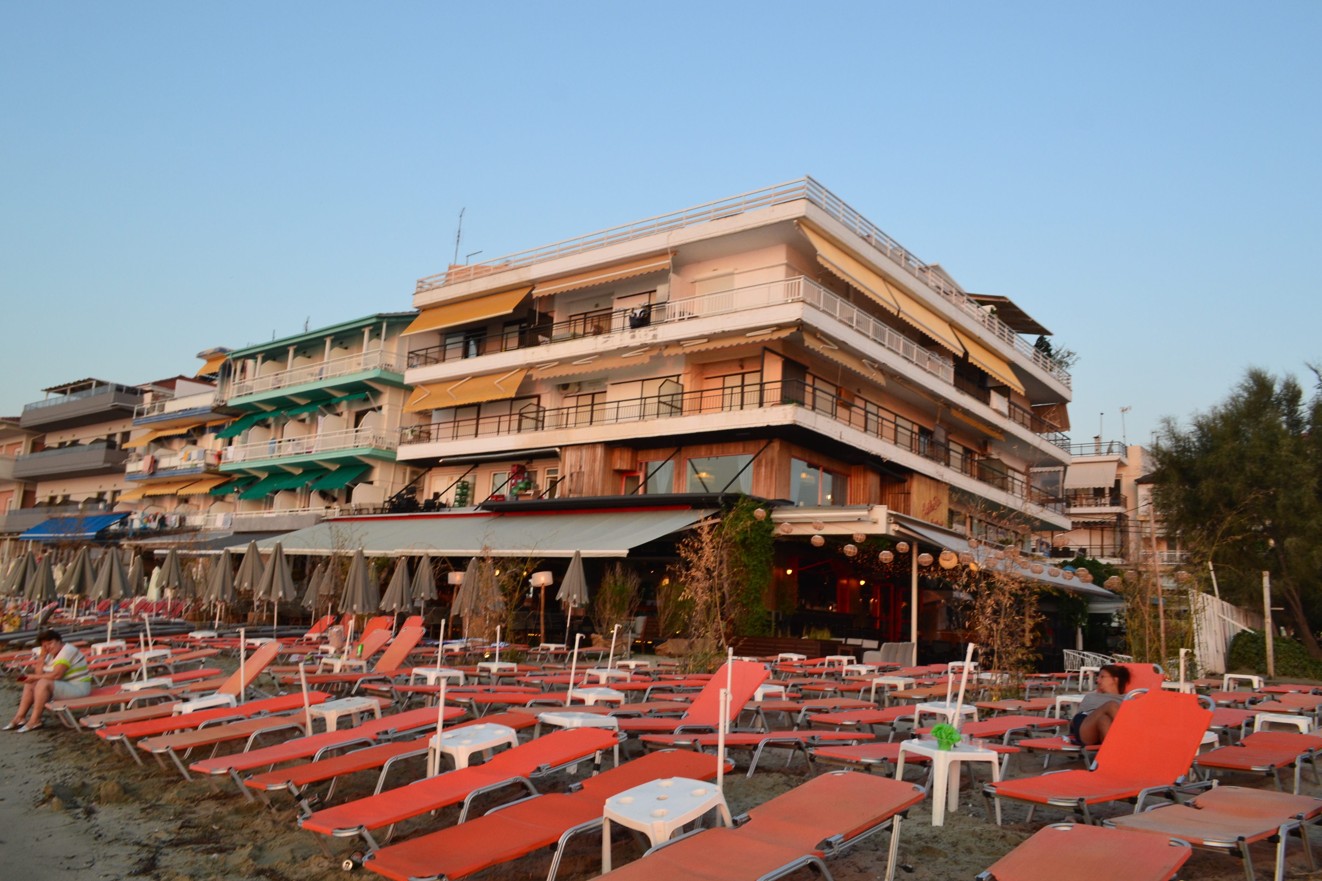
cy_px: 440
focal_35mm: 27
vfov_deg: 47.9
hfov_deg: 67.4
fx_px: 991
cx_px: 661
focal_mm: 18
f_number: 8
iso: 400
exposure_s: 1/60
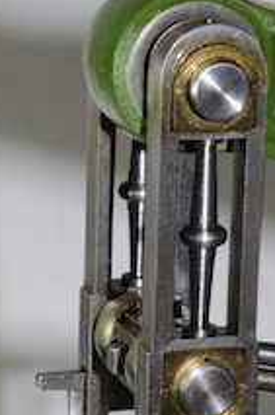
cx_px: 187
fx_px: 2982
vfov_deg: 7.9
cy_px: 360
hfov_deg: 5.3
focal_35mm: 259
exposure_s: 1/60
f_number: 14
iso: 640
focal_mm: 90
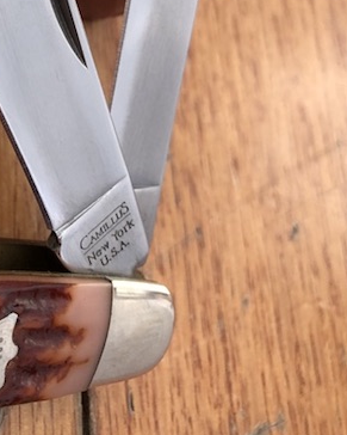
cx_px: -53
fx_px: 912
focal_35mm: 71
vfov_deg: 24.3
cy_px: -84
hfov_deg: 20.4
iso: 25
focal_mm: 3.99
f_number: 1.8
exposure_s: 1/40
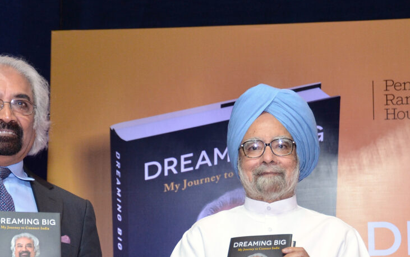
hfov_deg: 19.1
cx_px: 256
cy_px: 271
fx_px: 1218
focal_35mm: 109
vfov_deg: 11.9
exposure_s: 1/100
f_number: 4.2
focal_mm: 34
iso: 800
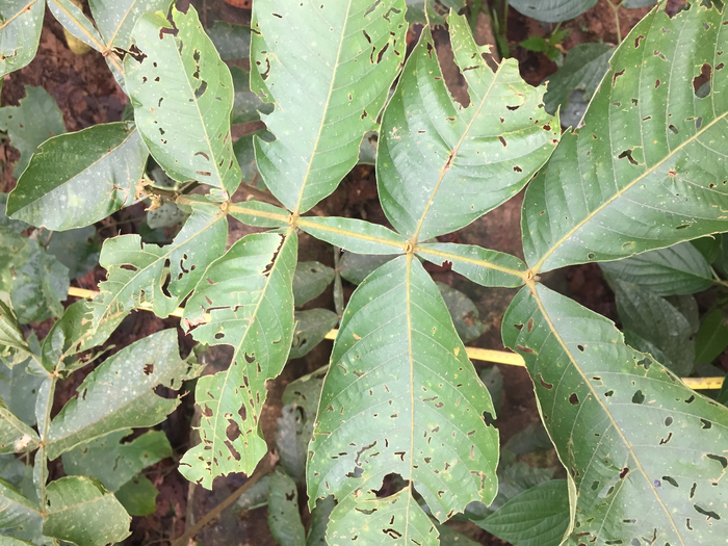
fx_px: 610
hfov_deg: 61.7
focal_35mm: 29
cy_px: 273
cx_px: 364
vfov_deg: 48.2
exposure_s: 1/30
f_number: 2.2
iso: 32
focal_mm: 4.15
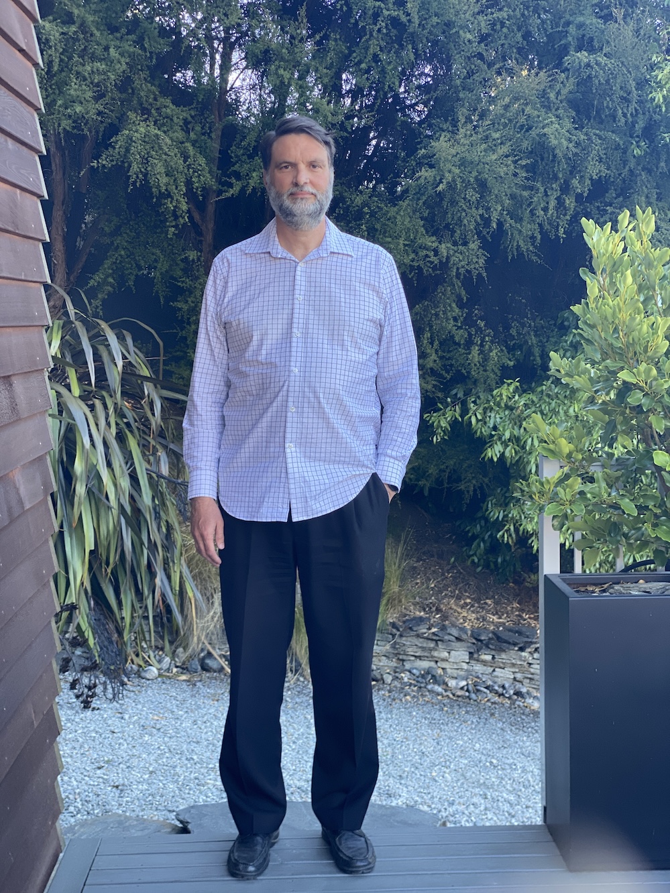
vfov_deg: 36.8
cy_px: 446
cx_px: 335
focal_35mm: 52
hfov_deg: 28.0
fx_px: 1342
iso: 64
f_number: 2
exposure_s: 1/122
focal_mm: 6
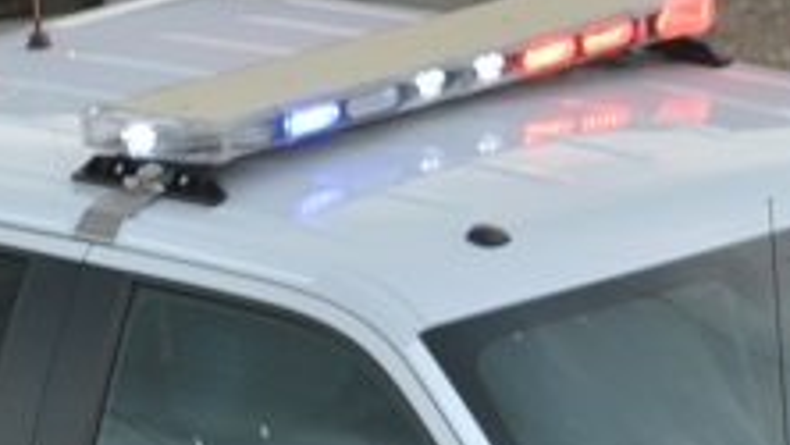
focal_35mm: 1190
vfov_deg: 1.0
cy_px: 789
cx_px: 160
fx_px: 24934
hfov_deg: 1.8
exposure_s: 1/160
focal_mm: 210
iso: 200
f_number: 5.3
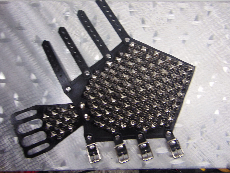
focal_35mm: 25
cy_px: 86
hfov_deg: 69.4
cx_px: 115
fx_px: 166
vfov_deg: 54.9
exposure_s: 1/30
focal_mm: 4.5
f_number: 3
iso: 80
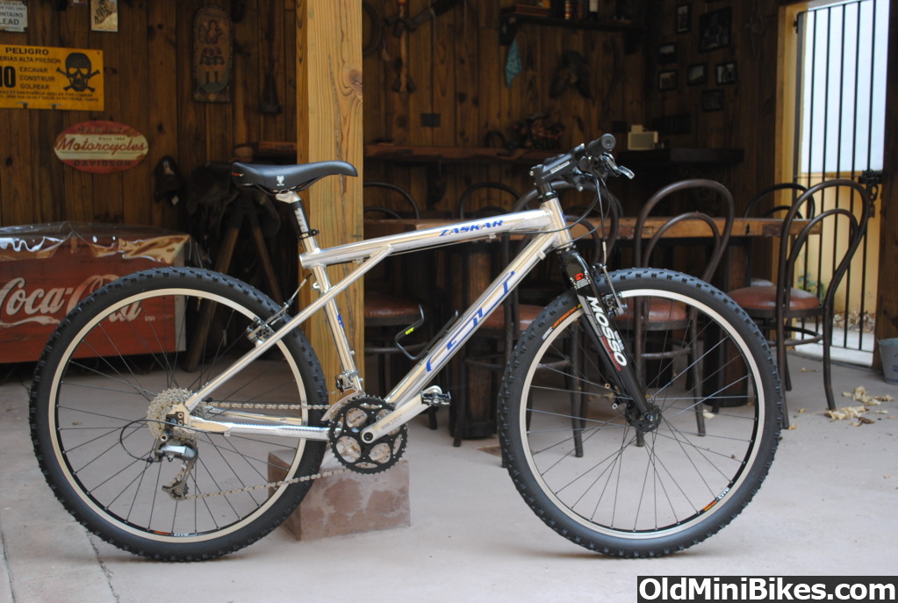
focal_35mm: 42
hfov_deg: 46.3
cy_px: 302
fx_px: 1050
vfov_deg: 32.0
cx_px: 449
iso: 200
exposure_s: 1/80
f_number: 4.5
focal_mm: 28
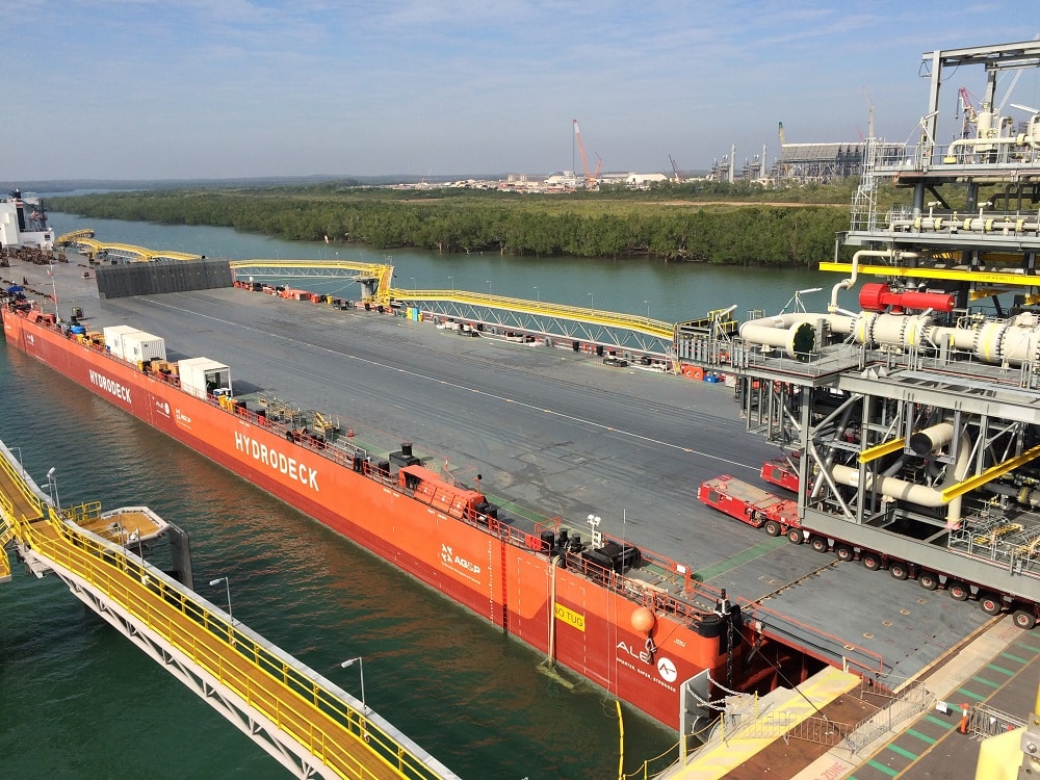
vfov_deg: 48.2
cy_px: 390
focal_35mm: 29
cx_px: 520
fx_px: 871
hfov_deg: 61.7
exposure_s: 1/2160
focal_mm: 4.15
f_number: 2.2
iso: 32
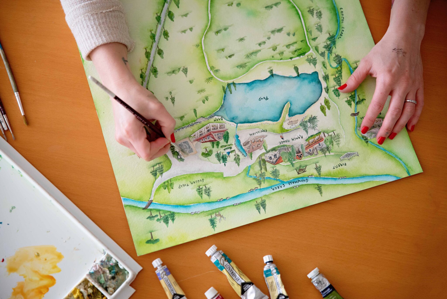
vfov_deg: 19.5
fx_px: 869
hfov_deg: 28.8
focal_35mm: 70
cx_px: 224
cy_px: 150
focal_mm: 70
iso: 1600
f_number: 2.8
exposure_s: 1/500
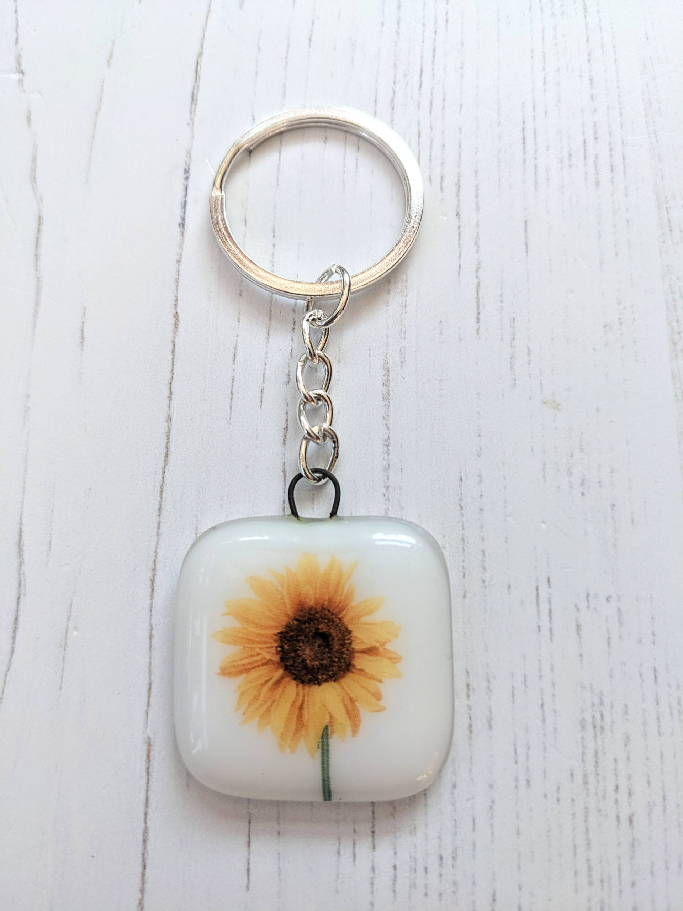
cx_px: 342
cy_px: 456
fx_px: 710
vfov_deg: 65.3
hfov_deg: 51.4
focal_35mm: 27
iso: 56
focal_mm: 4.38
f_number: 1.73
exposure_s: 1/209
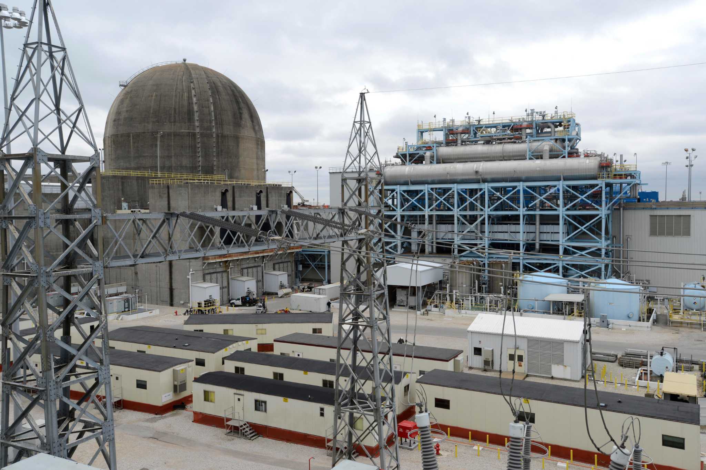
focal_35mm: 32
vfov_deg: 41.1
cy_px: 235
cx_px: 353
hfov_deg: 58.7
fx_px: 627
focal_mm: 32
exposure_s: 1/200
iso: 200
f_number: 11
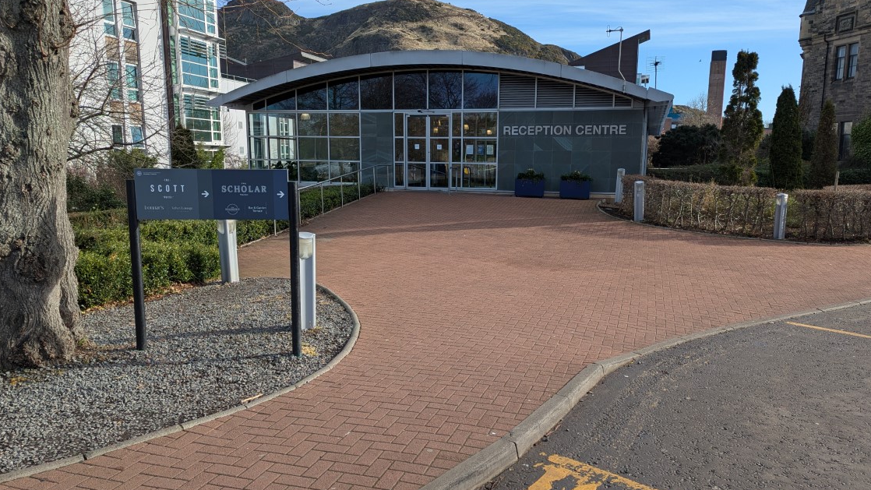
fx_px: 647
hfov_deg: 67.9
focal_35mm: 28
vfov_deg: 41.5
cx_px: 460
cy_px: 266
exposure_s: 1/1397
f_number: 1.85
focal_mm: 6.81
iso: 46
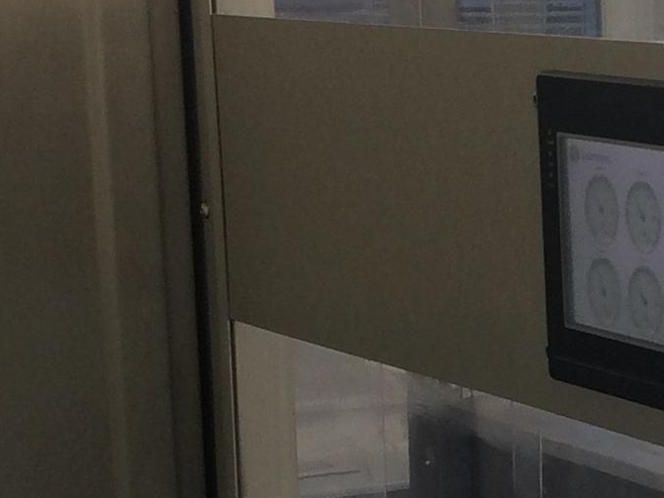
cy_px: 427
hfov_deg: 12.7
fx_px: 2704
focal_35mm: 141
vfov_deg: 10.5
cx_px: 1201
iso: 40
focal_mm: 4.15
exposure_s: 1/50
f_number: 2.2
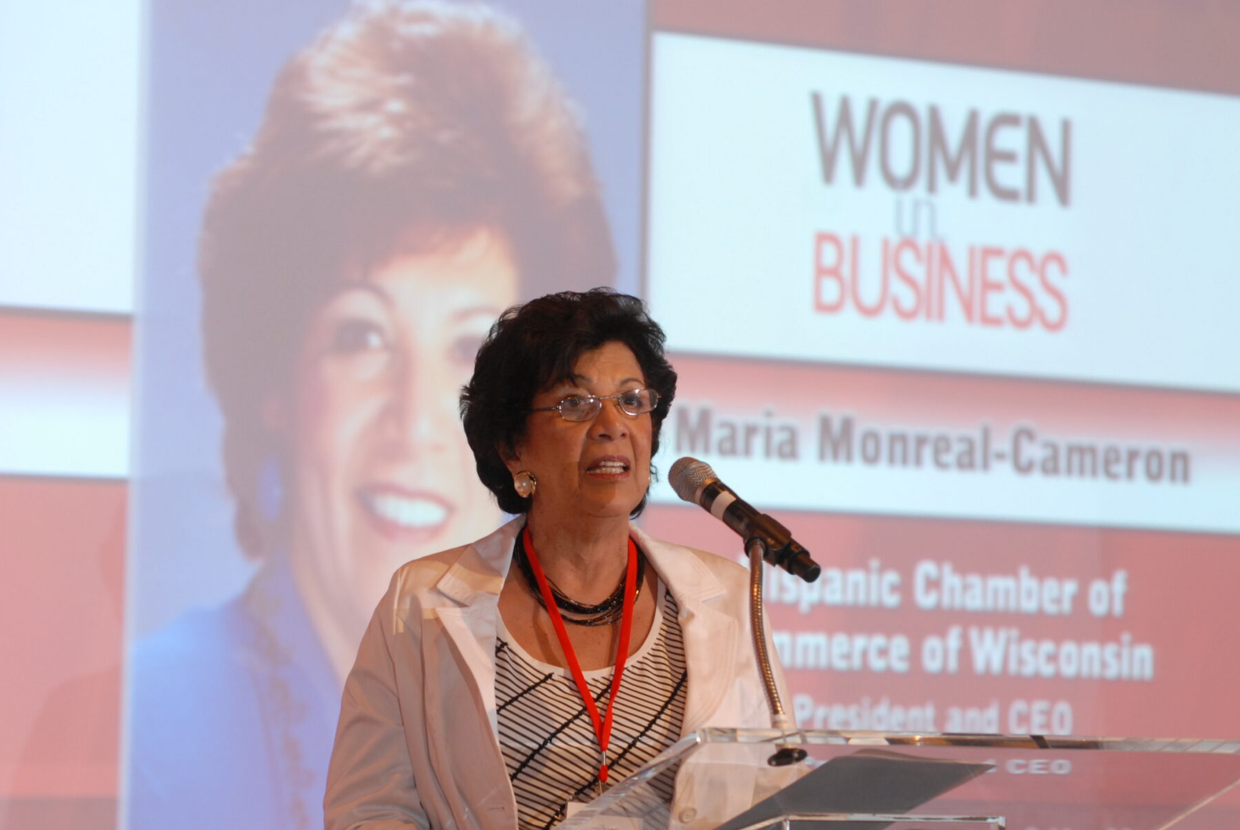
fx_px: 7415
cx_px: 583
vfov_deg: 6.4
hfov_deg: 9.6
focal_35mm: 215
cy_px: 476
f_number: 4
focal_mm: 120
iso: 400
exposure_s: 1/30
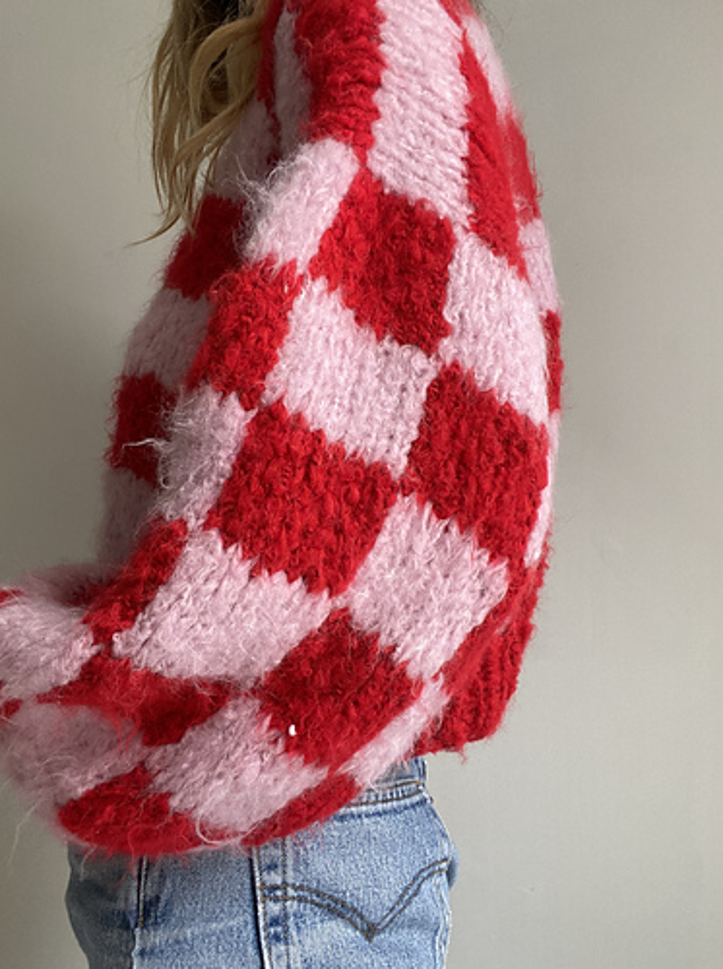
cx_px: 362
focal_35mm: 30
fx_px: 838
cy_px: 484
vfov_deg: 60.1
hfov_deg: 46.7
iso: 100
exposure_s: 1/76
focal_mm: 2.71
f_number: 2.2
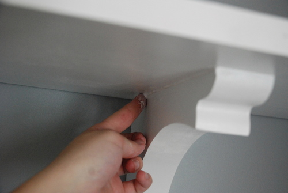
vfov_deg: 32.0
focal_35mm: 42
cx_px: 144
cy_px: 96
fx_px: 336
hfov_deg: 46.3
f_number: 4.5
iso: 1600
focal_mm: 28
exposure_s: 1/80
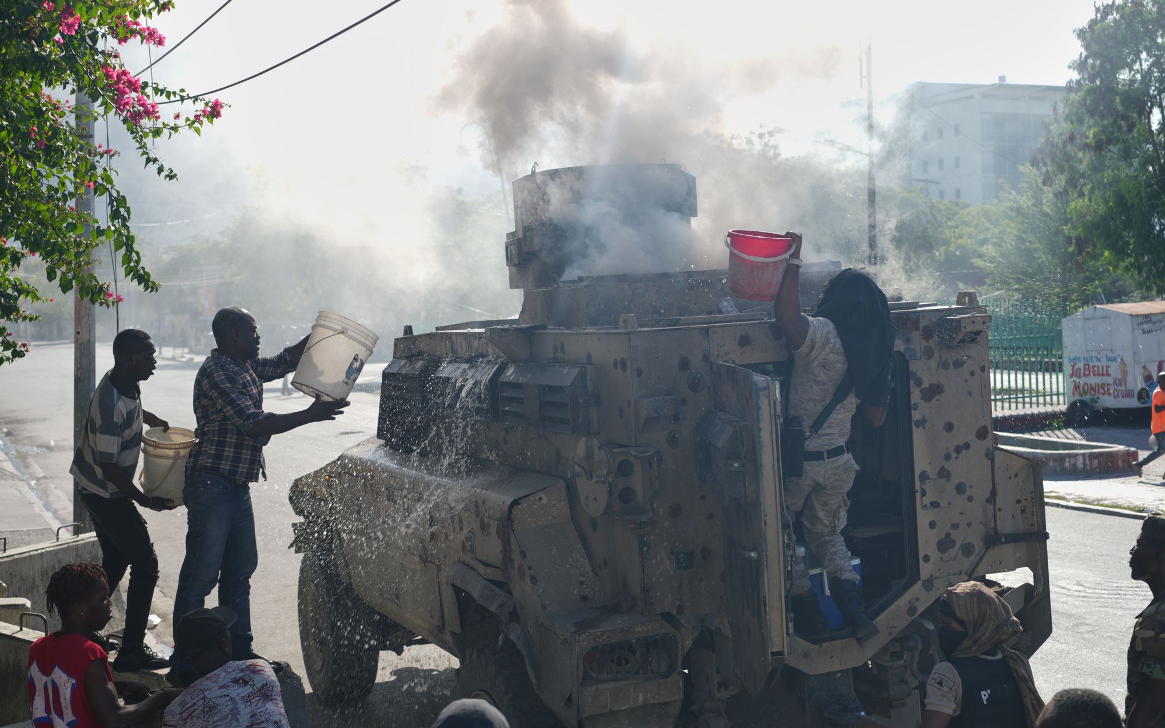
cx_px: 583
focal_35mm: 50
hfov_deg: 40.3
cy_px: 377
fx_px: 1587
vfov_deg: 25.8
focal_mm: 49
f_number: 4
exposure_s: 1/320
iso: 50
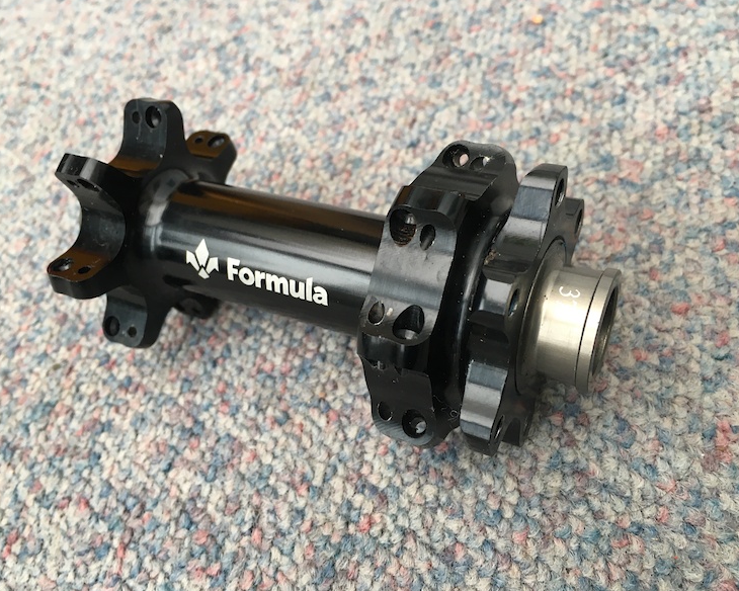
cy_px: 291
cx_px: 351
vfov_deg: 47.1
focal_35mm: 31
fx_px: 678
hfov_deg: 57.2
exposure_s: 1/33
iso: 80
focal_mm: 4.15
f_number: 2.2
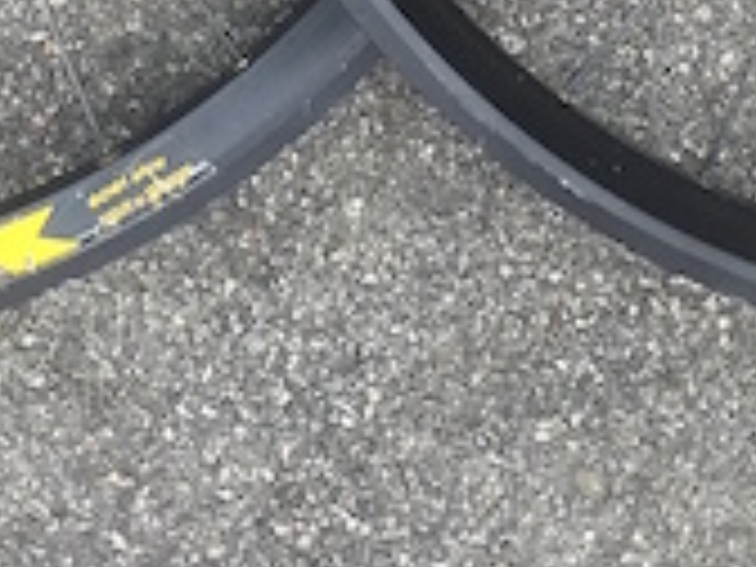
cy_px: -590
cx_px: 306
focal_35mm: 138
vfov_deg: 9.9
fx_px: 3014
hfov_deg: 14.3
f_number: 2.2
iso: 32
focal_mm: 4.15
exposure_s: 1/221
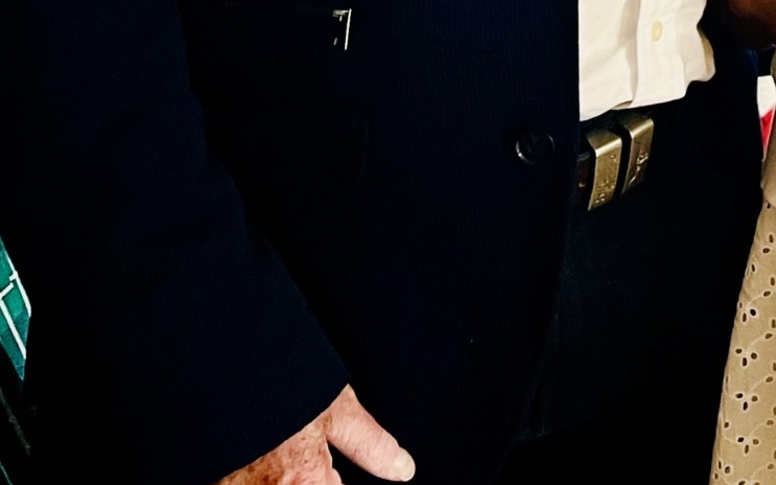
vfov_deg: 12.6
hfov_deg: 19.6
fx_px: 2009
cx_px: 1094
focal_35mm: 95
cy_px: -361
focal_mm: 5.7
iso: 160
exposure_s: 1/60
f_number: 1.5
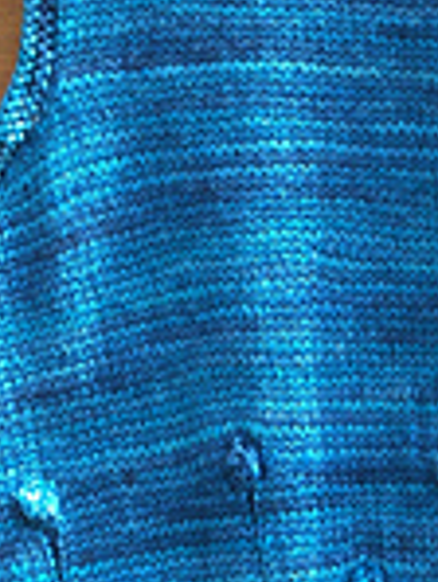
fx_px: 1634
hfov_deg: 14.8
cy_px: 488
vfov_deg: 19.9
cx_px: 514
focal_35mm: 97
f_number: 2.2
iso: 25
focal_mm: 4.15
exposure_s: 1/120
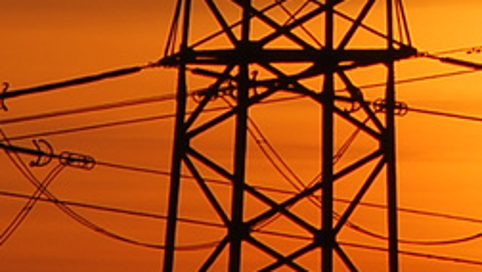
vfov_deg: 0.6
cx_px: 523
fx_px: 25675
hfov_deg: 1.1
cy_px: -385
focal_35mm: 2008
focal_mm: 200
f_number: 10
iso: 100
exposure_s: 1/320
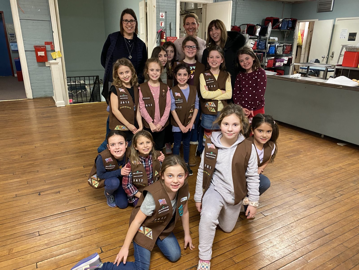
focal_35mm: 26
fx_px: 270
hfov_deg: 67.3
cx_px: 180
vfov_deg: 53.1
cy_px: 135
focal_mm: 4.25
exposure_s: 1/60
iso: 320
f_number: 1.8
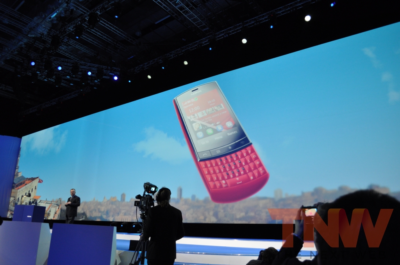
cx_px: 200
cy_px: 132
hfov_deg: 67.4
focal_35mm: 27
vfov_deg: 47.8
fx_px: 300
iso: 720
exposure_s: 1/30
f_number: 3.5
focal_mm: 18
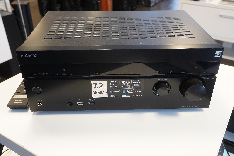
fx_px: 234
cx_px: 117
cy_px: 78
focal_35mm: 36
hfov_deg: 53.1
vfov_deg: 36.9
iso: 2000
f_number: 5.6
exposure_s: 1/20
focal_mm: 24
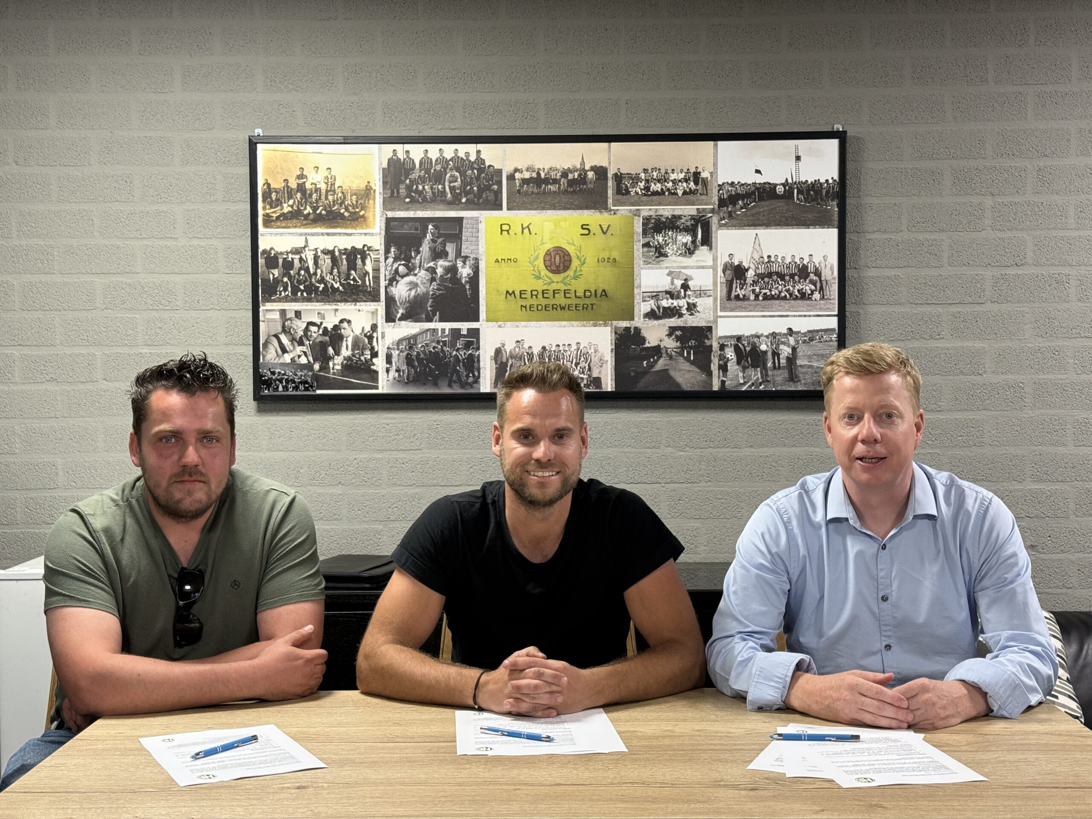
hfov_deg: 39.7
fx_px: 1514
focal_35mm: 48
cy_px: 410
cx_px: 546
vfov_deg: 30.3
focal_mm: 6.76
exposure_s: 1/50
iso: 160
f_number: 1.78
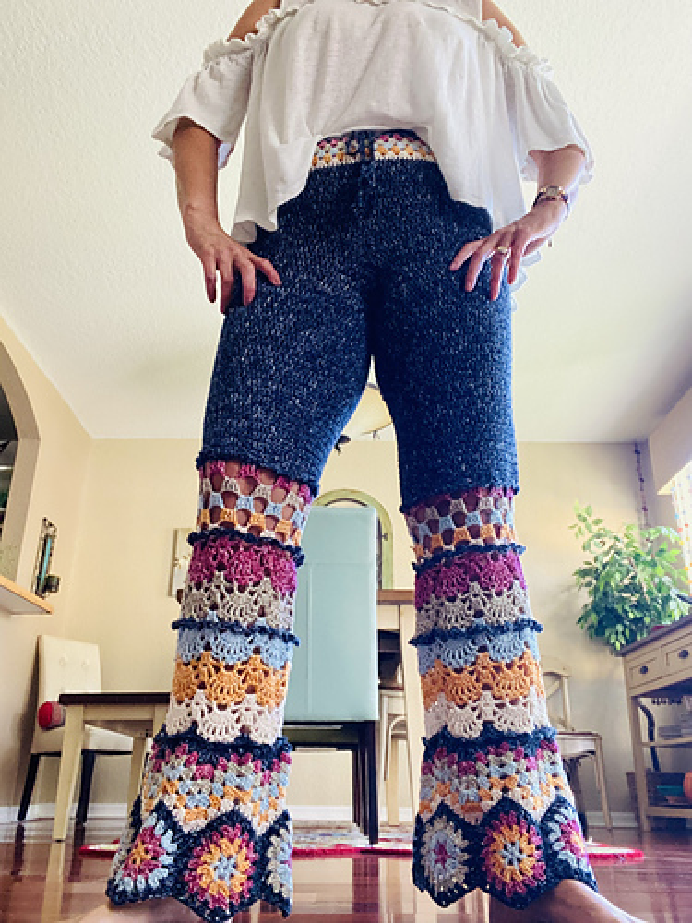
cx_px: 346
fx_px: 800
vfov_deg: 60.0
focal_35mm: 30
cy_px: 462
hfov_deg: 46.8
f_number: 2.2
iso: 400
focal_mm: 2.71
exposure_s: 1/40
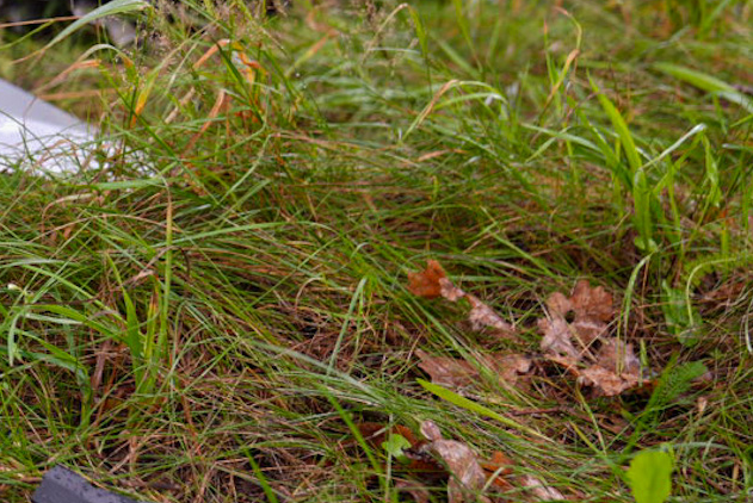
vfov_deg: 18.3
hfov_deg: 24.3
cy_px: 32
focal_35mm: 73
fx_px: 1528
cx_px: -216
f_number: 2.8
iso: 64
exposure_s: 1/20
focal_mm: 24
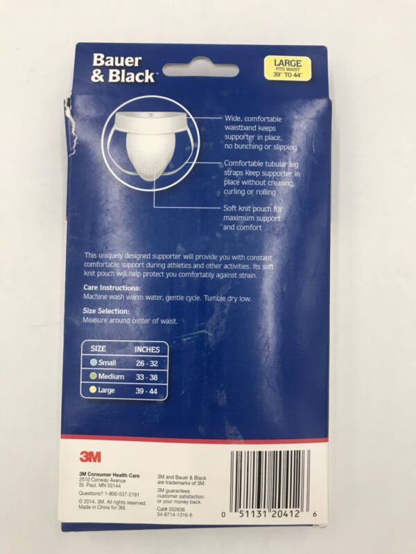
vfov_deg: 63.4
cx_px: 208
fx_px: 449
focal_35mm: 28
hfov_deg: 49.7
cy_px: 277
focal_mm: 3.99
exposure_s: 1/30
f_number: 1.8
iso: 32
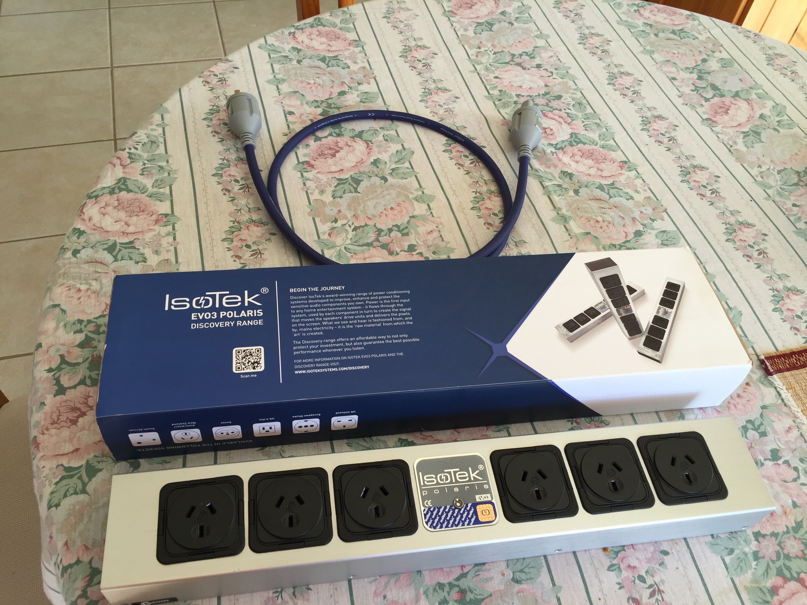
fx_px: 676
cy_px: 302
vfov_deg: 48.2
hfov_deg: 61.7
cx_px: 404
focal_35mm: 29
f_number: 2.2
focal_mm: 4.15
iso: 32
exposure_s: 1/100
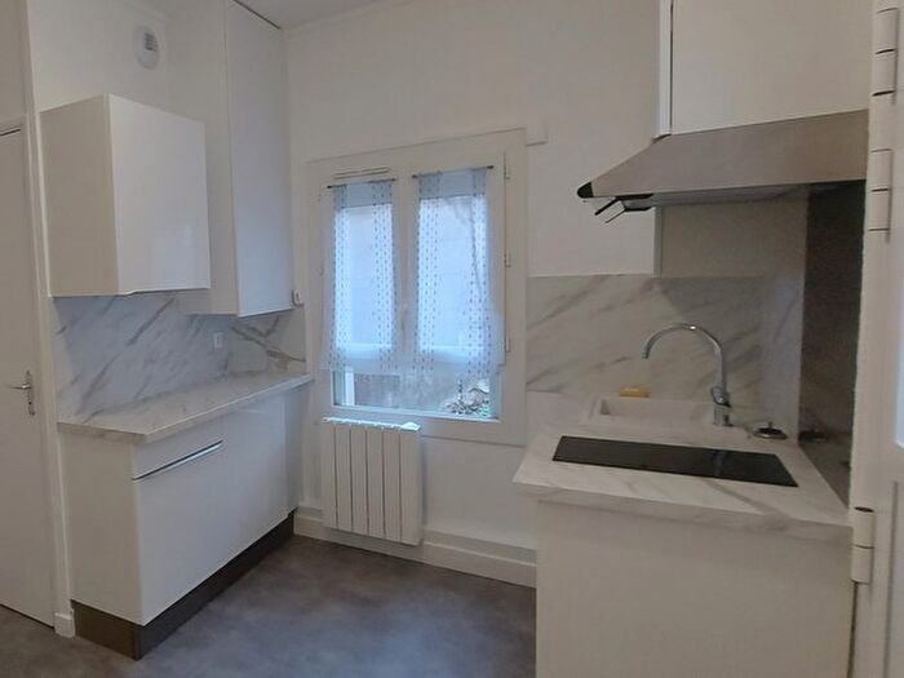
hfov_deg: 106.2
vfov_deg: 89.9
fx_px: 339
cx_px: 452
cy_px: 339
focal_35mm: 13
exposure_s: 1/50
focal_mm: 1.74
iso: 200
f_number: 2.2
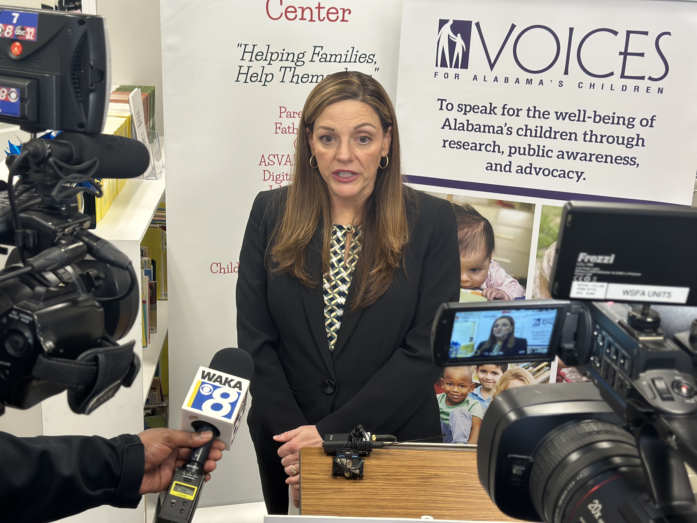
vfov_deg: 30.3
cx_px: 348
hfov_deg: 39.7
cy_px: 262
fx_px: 966
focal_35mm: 48
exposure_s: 1/60
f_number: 1.78
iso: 80
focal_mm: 6.86
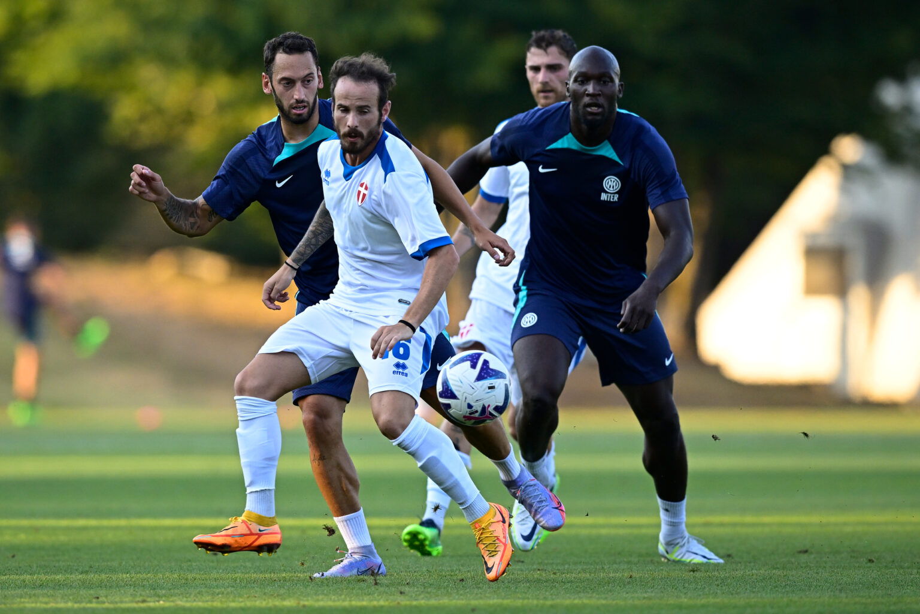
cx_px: 460
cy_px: 307
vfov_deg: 3.4
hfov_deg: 5.2
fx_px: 10221
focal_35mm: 400
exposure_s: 1/2500
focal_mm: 400
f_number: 3.5
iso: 1250
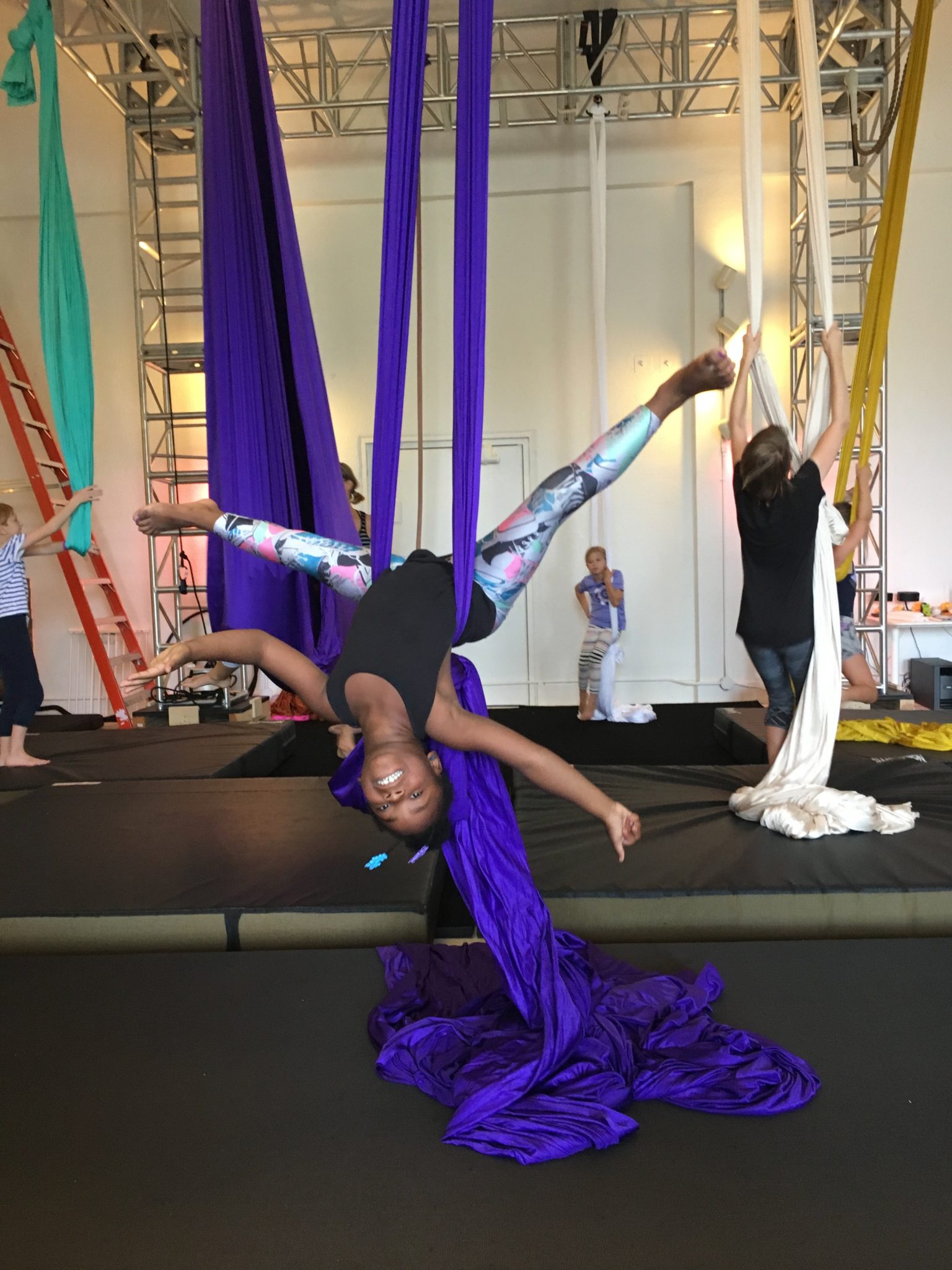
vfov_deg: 61.7
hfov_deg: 48.2
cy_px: 635
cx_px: 476
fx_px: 1063
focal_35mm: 29
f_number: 2.2
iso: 160
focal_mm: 4.15
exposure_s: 1/30
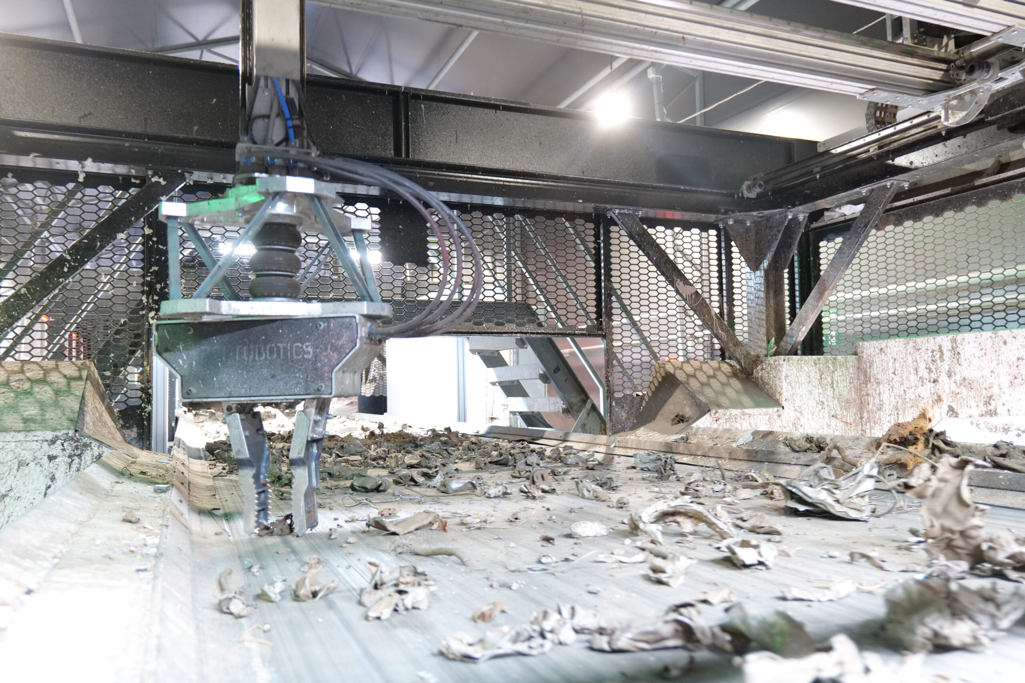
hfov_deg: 67.4
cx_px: 512
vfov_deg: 47.9
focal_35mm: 27
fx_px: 769
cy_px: 342
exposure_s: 1/60
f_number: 4
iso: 4000
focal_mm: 27
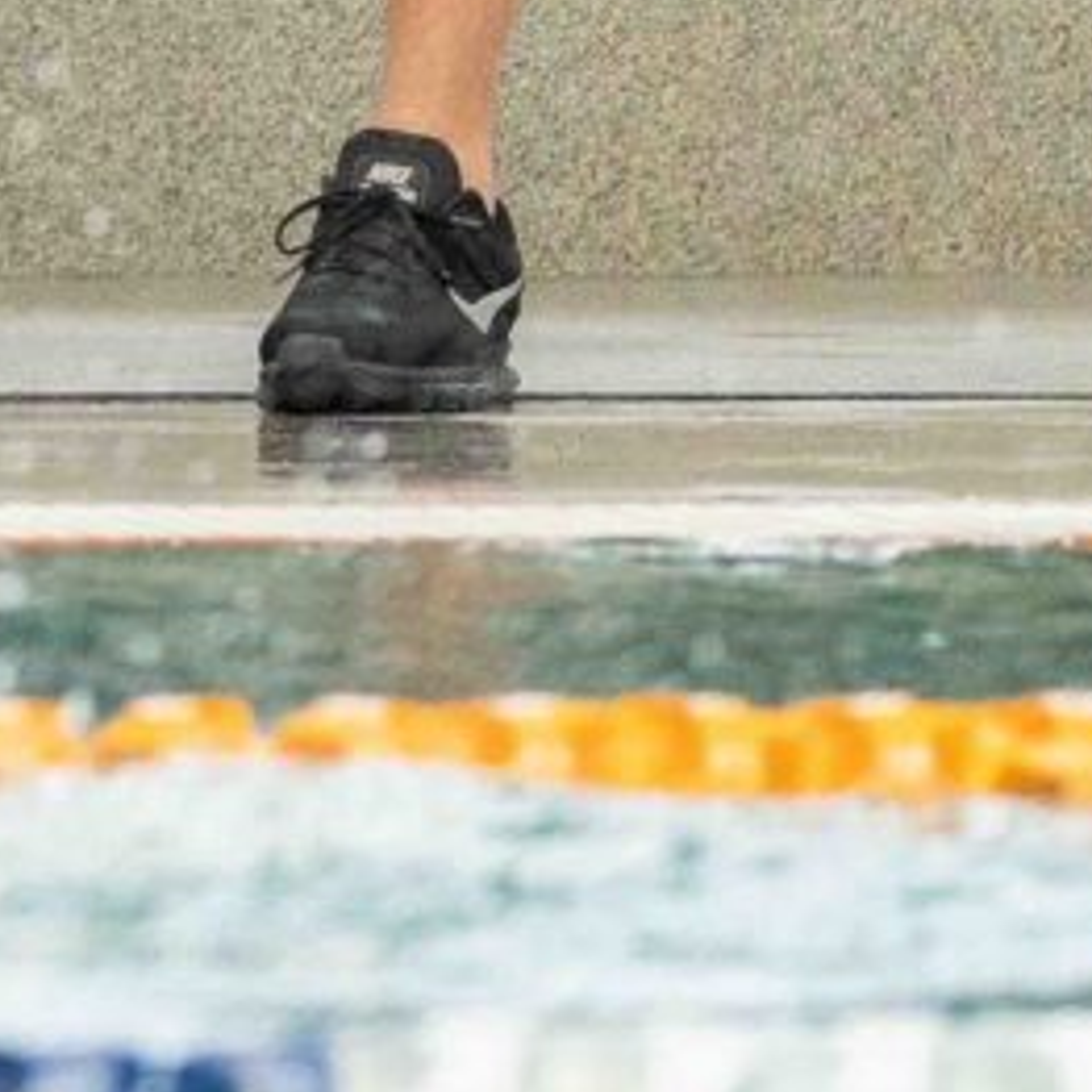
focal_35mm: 1121
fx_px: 40009
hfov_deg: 1.6
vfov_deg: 1.6
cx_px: -2113
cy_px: -1878
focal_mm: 135
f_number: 1.8
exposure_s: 1/1600
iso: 1000
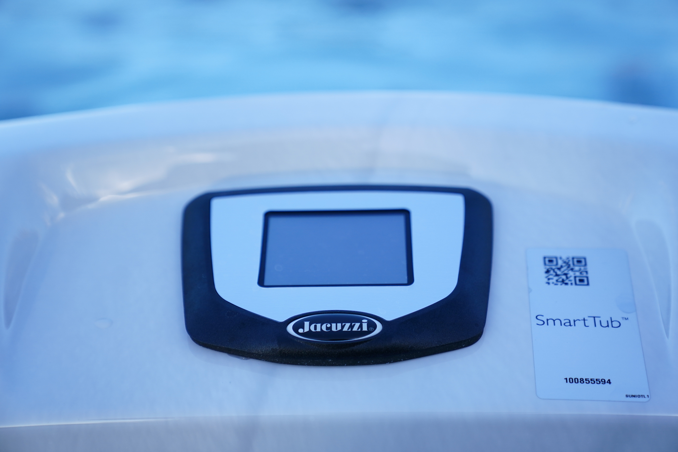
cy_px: 226
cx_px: 339
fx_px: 1318
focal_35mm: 70
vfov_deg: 19.5
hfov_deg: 28.8
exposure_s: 1/1600
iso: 500
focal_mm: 70
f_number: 2.8
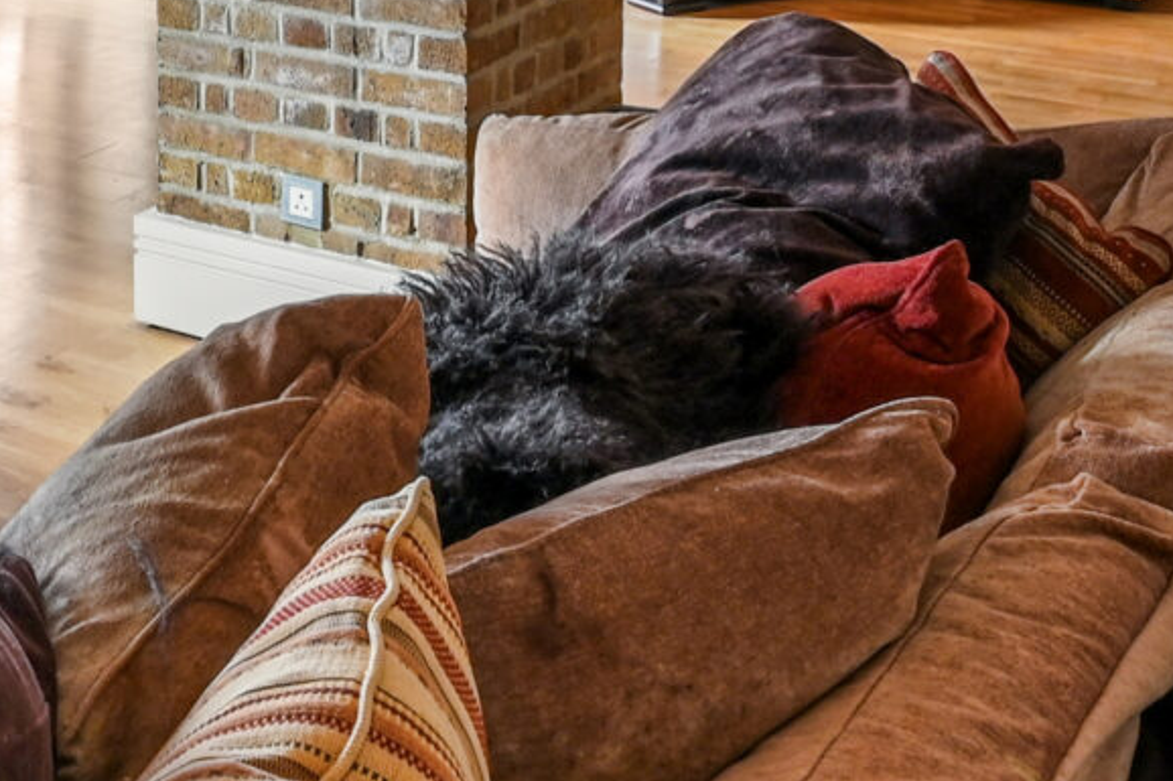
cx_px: 175
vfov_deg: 18.6
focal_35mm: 62
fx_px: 2019
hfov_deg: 31.2
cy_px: -476
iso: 400
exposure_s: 1/13
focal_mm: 14
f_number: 8
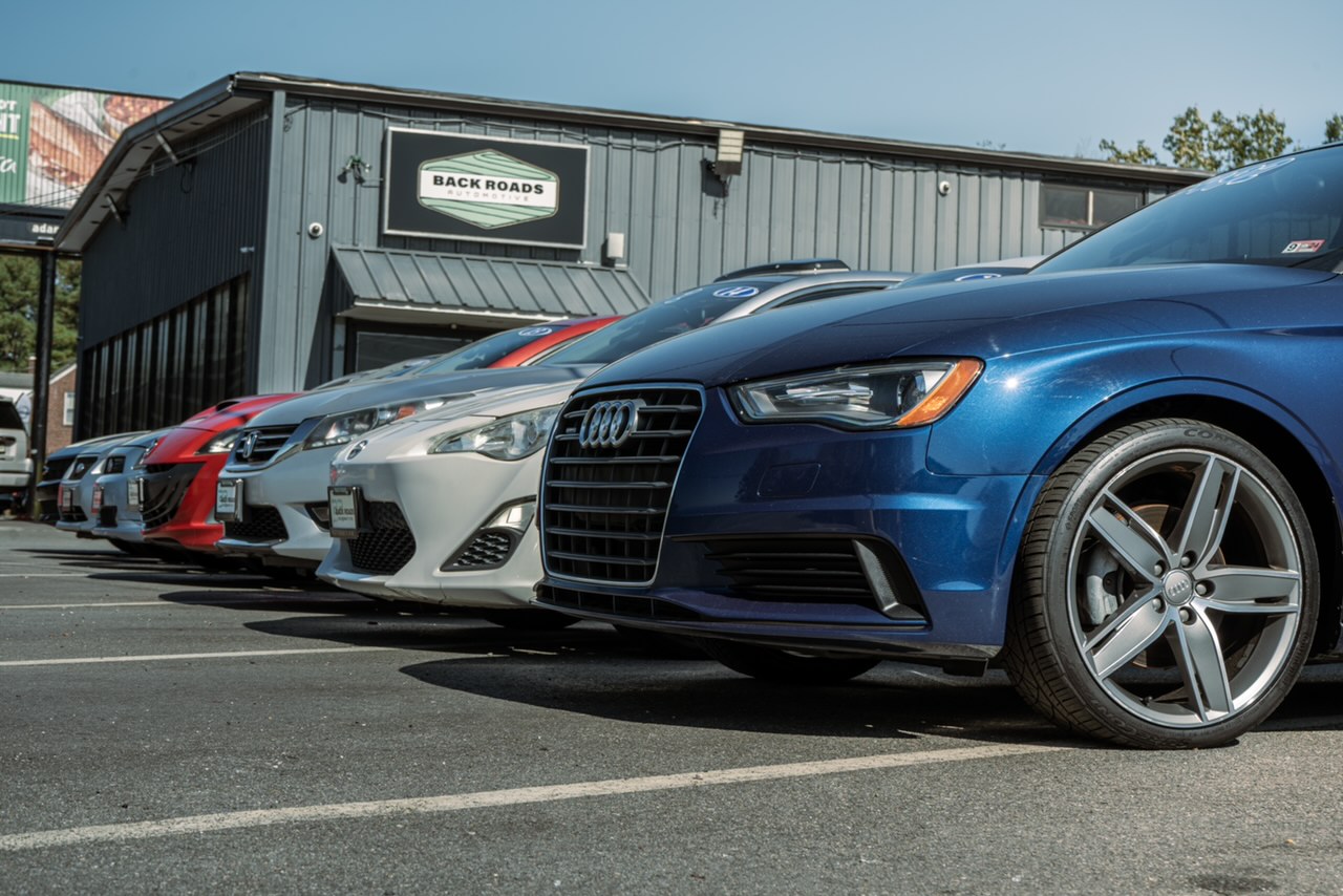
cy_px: 448
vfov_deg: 21.3
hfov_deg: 31.4
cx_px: 672
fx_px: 2388
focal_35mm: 64
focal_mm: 64
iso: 100
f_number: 10
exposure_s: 1/125
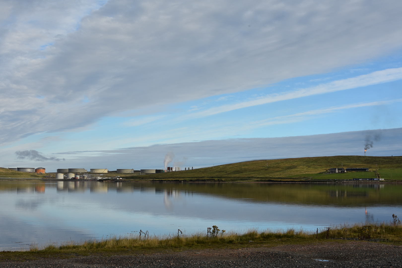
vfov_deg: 23.8
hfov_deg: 35.1
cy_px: 134
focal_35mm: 57
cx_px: 201
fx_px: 636
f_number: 8
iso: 180
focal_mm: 38
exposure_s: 1/500
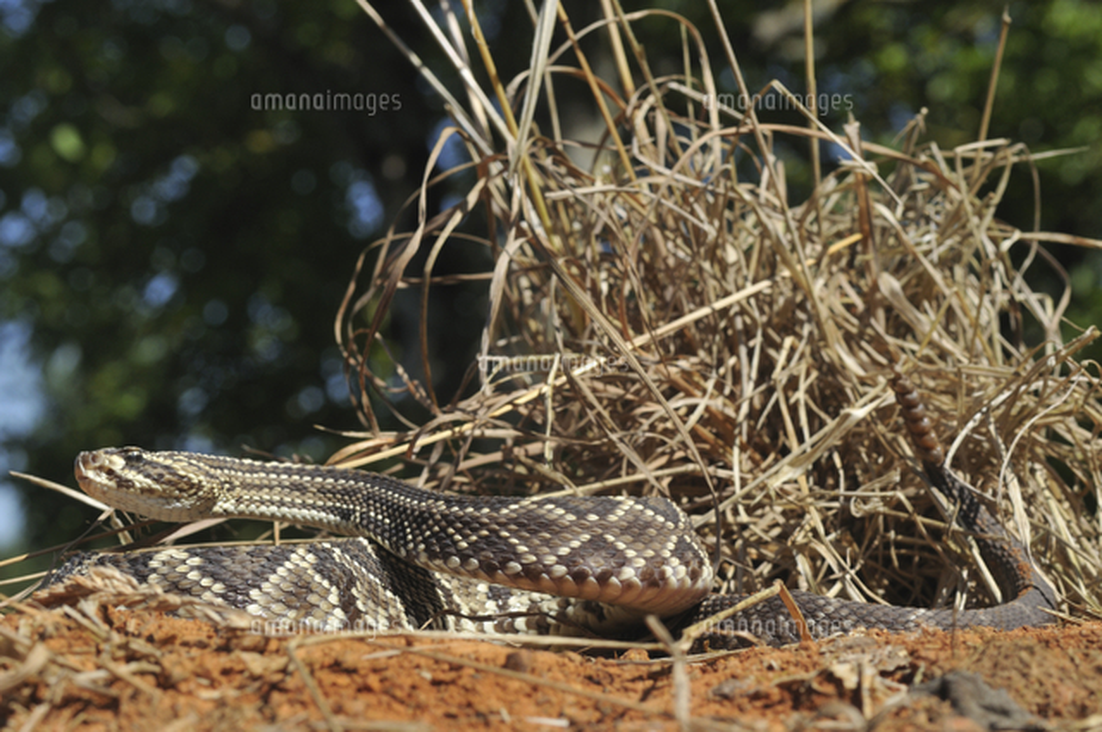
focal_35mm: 105
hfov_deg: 19.5
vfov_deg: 13.0
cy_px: 366
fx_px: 3210
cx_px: 551
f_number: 9
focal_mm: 70
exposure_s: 1/500
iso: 250
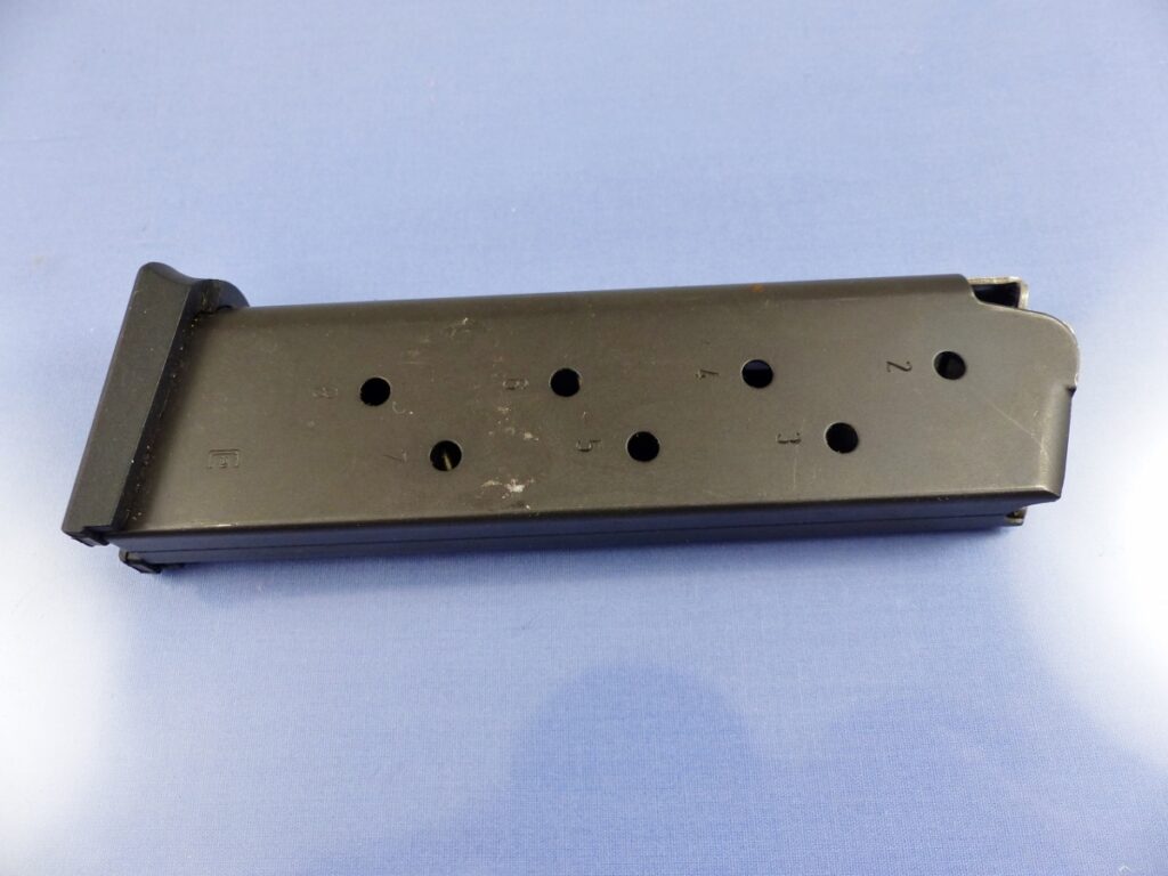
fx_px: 844
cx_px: 584
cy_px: 438
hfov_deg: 69.4
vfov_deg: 54.9
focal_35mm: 25
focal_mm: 4.5
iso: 200
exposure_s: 1/60
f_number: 2.8
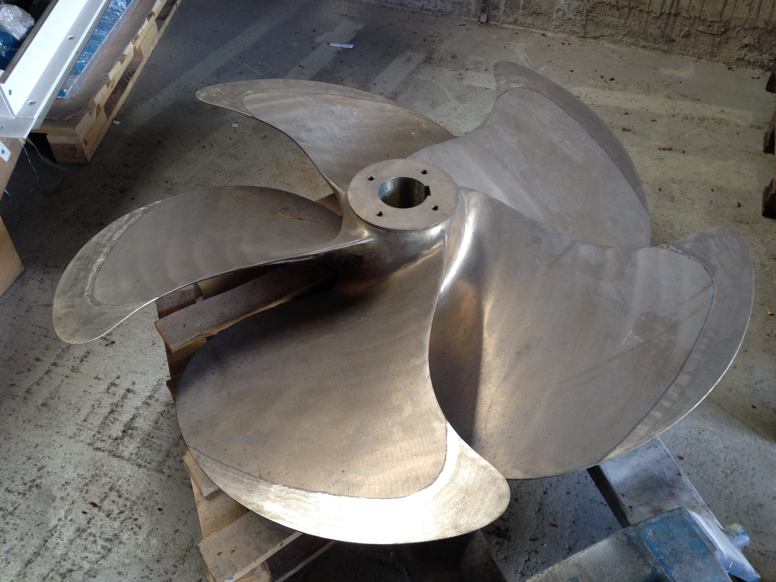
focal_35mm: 35
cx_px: 388
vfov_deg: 40.7
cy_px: 291
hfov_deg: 52.6
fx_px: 785
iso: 50
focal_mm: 4.28
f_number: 2.4
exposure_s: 1/30
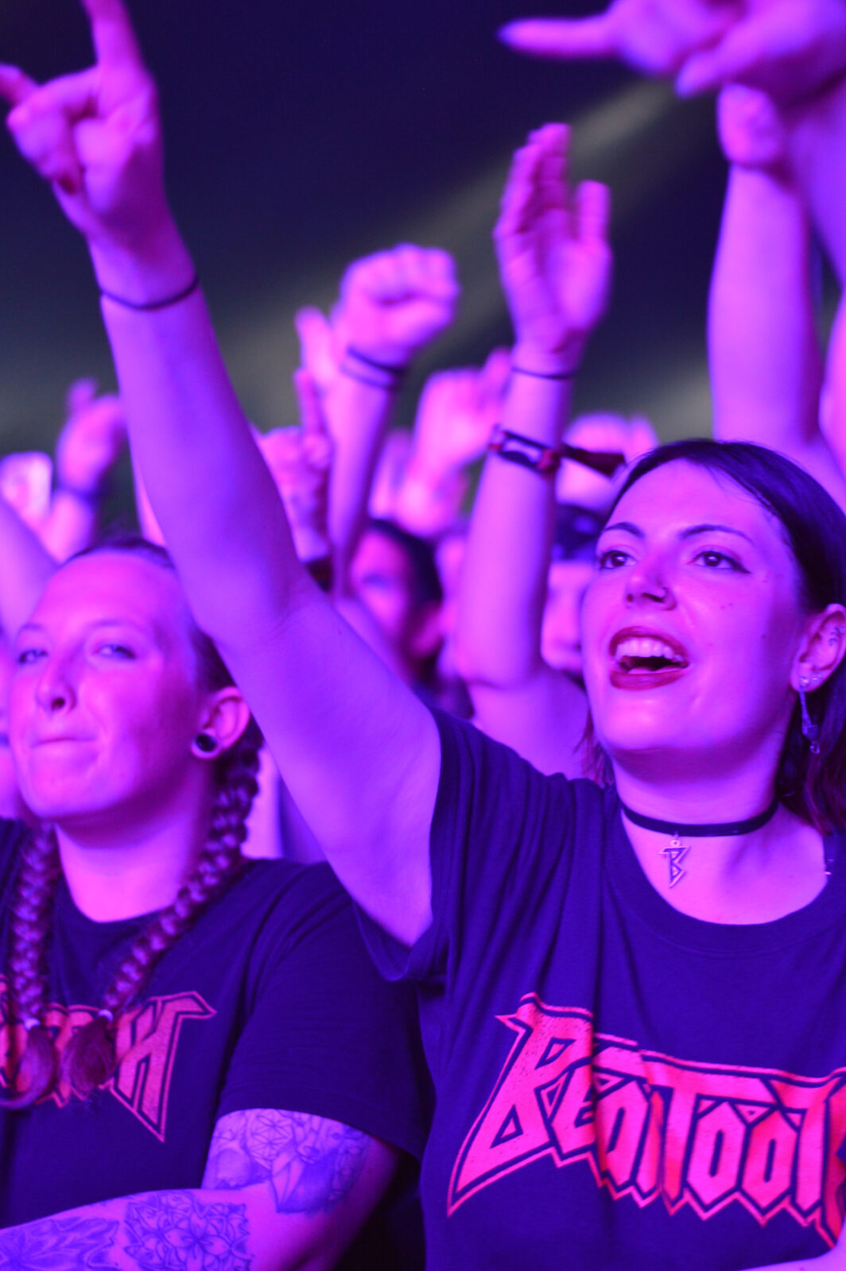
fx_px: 2648
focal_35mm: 75
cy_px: 636
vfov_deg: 27.0
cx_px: 423
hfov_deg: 18.2
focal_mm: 50
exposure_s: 1/125
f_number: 1.8
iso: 560
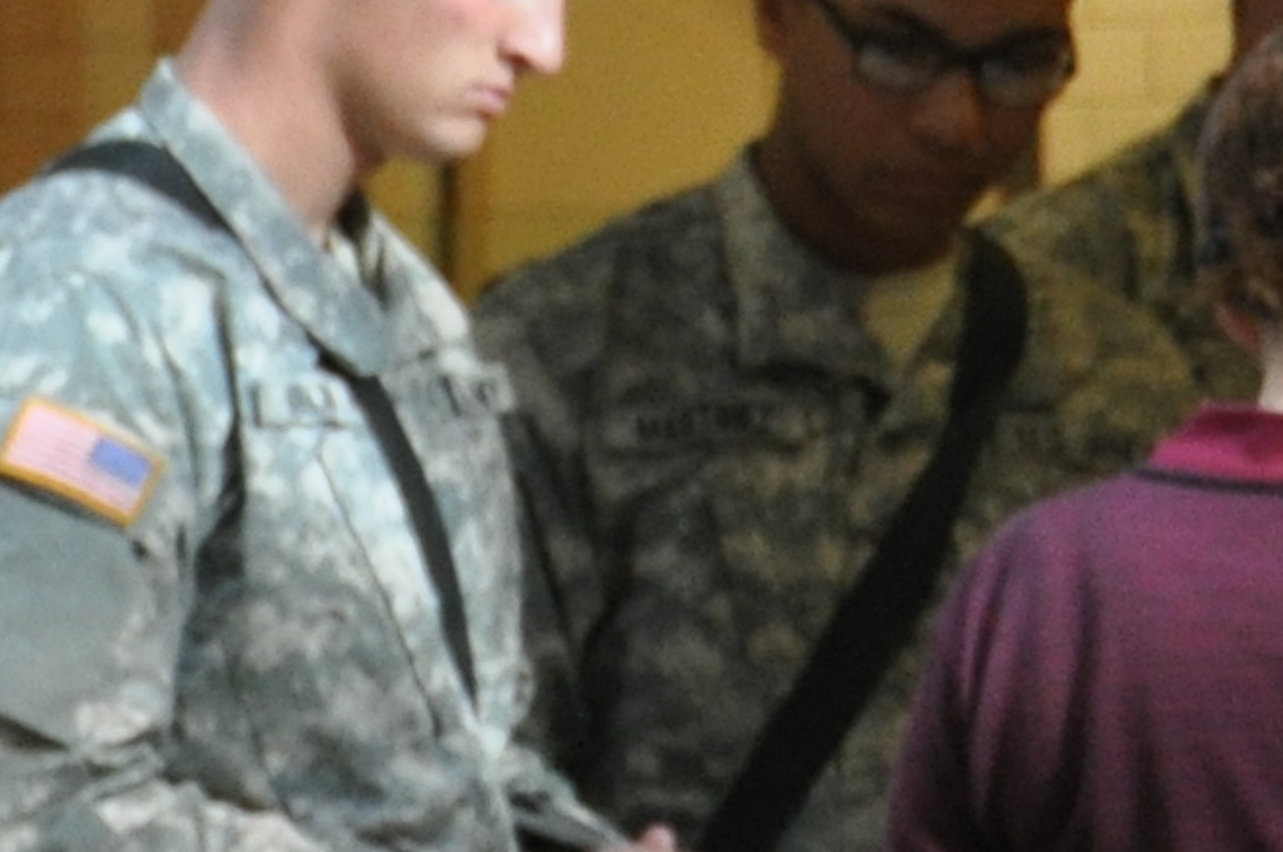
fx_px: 17406
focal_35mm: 489
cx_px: -643
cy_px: 1100
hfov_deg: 4.2
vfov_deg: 2.8
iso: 800
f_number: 4.8
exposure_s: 1/60
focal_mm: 50
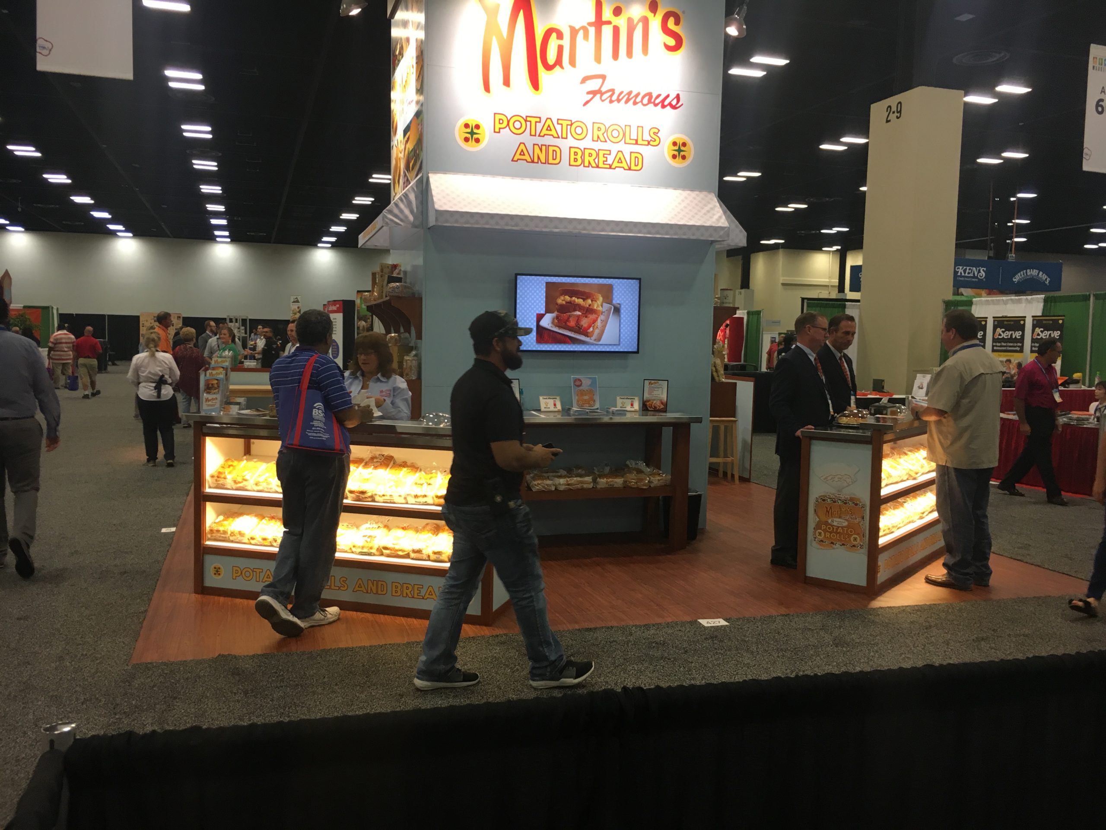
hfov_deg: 61.7
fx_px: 927
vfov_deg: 48.2
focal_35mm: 29
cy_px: 415
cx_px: 553
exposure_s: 1/30
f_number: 2.2
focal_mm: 4.15
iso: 80
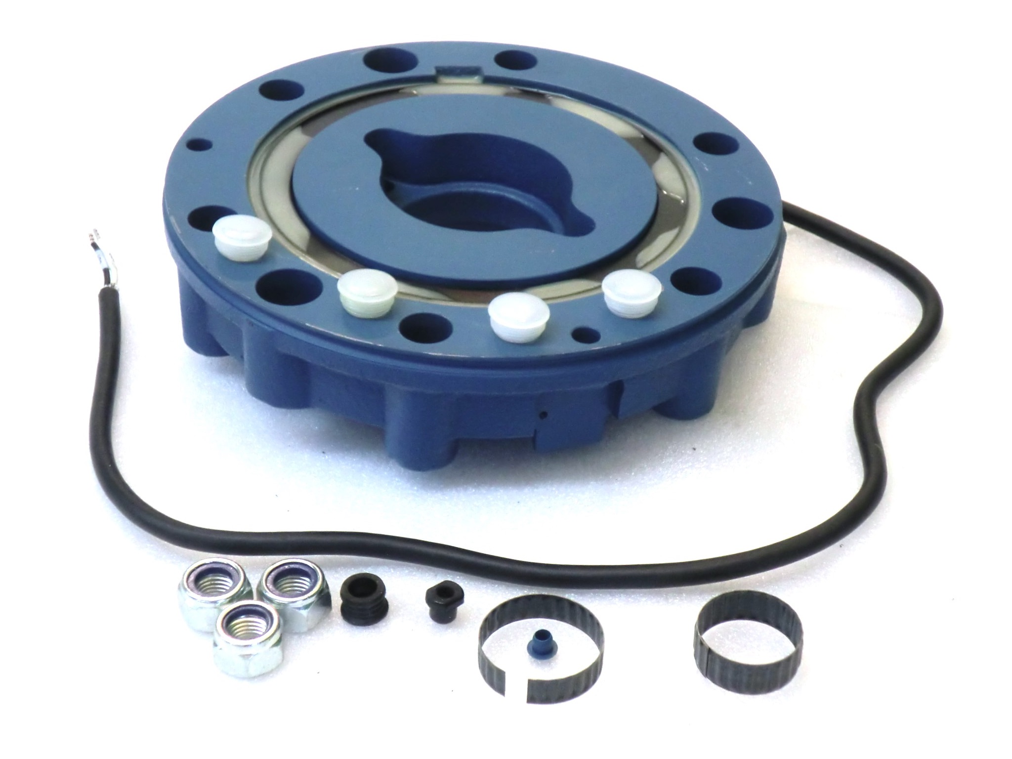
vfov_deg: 23.7
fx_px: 1813
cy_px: 380
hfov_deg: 31.2
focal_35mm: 62
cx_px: 506
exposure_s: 1/60
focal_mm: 11.16
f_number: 4.3
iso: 400
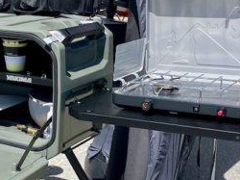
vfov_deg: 18.3
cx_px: 57
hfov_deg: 24.1
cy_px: 132
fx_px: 554
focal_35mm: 80
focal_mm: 5.1
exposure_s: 1/3257
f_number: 1.6
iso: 32
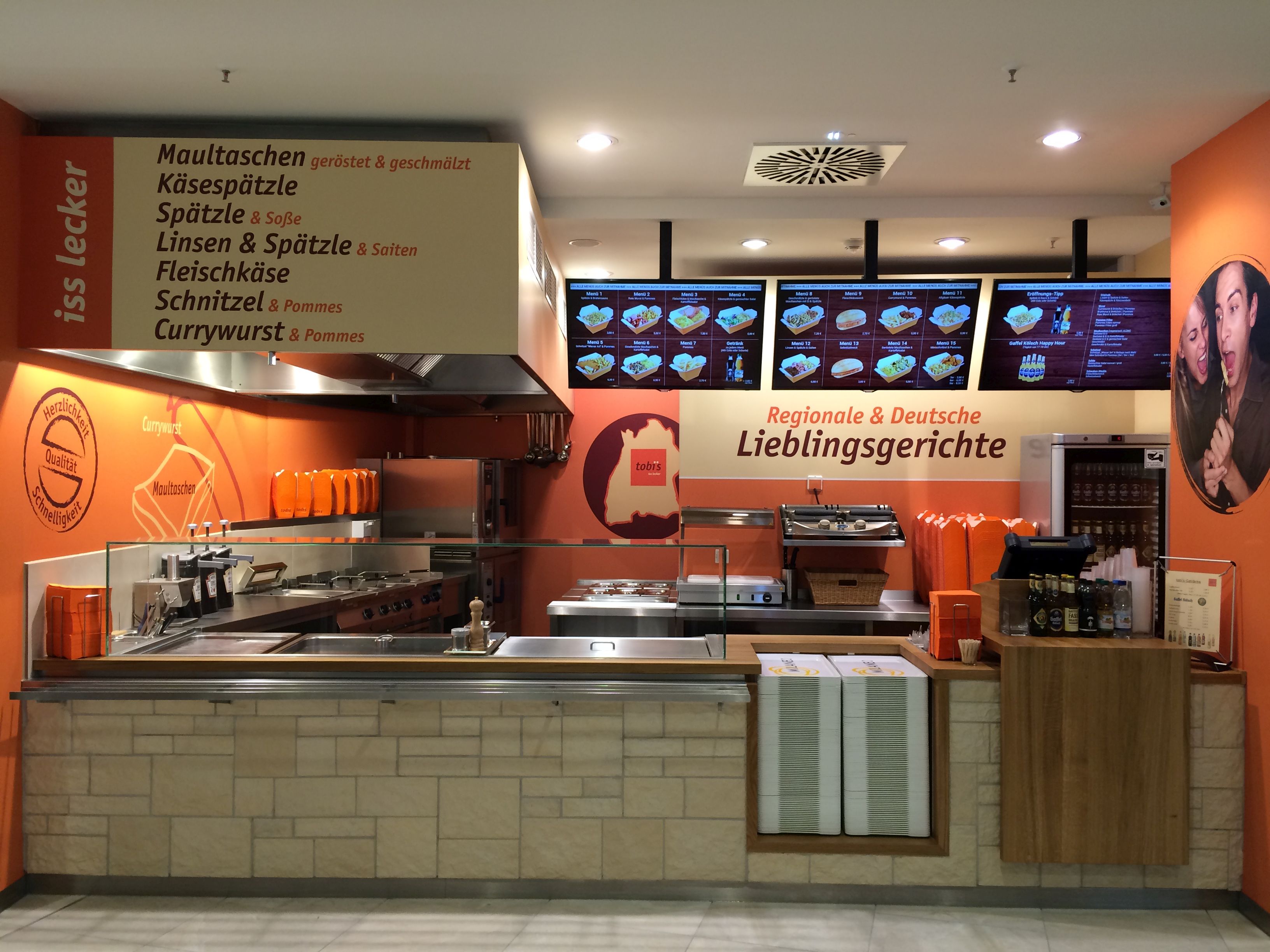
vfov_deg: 48.2
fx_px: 1064
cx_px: 635
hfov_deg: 61.7
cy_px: 476
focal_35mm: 29
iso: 40
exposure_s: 1/40
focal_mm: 4.15
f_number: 2.2
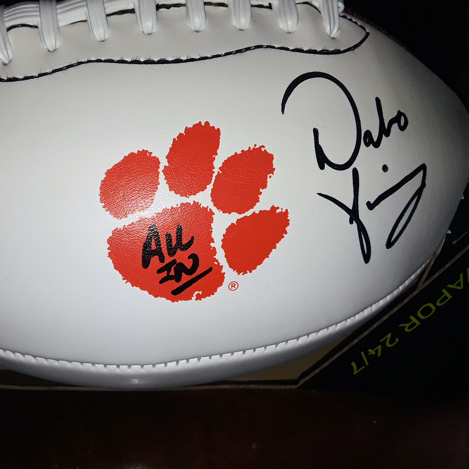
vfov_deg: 48.5
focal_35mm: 34
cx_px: 147
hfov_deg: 47.5
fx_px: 521
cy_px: 233
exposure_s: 1/466
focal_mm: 2.9
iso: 40
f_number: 1.9
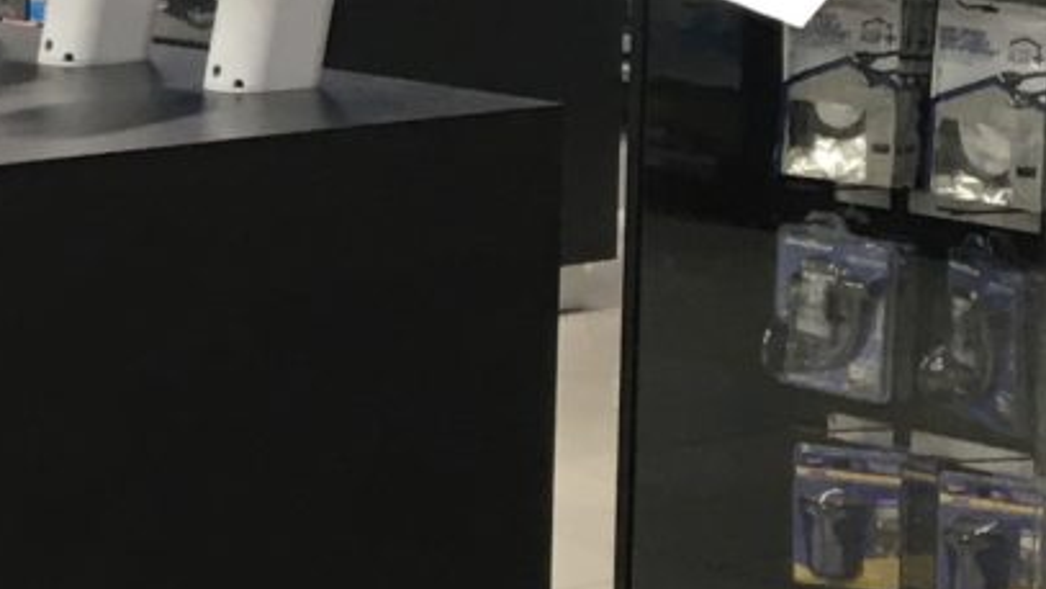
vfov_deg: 8.1
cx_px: -265
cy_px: 62
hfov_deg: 13.9
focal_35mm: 149
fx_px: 4133
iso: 40
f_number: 2.2
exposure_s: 1/30
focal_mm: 4.15
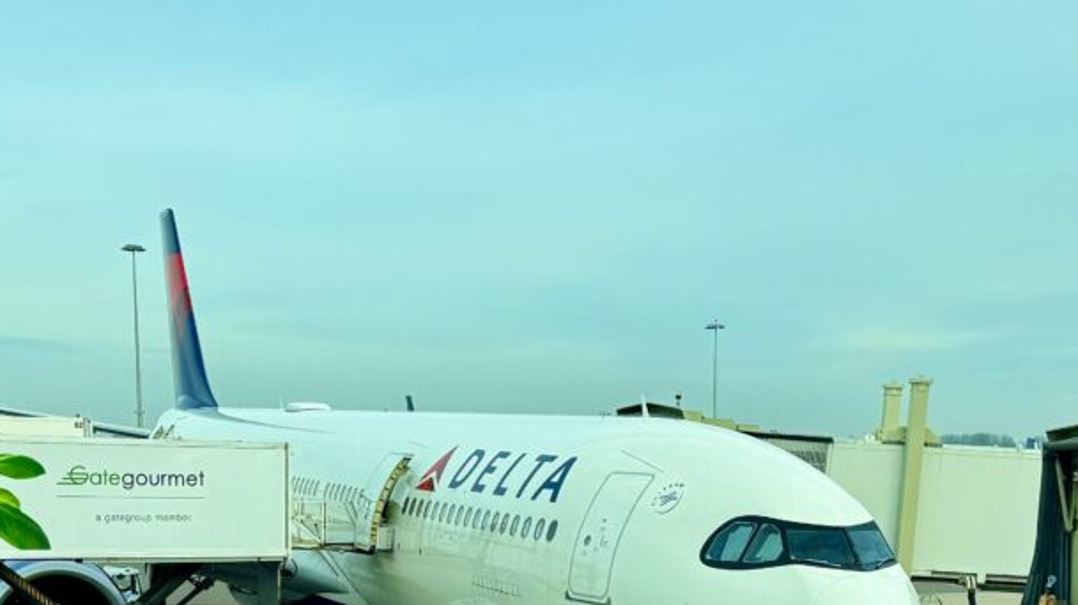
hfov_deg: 31.9
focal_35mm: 66
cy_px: 699
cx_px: 533
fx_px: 1886
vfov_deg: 17.5
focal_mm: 6.86
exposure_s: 1/2174
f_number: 1.78
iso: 80
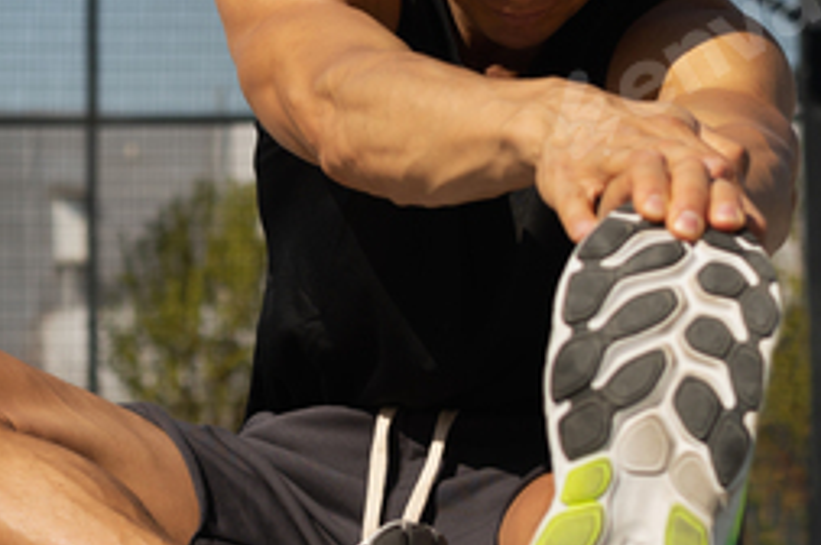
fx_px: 3986
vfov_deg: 7.8
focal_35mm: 175
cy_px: 187
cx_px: 221
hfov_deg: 11.7
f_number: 2.8
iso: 100
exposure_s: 1/2000
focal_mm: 50
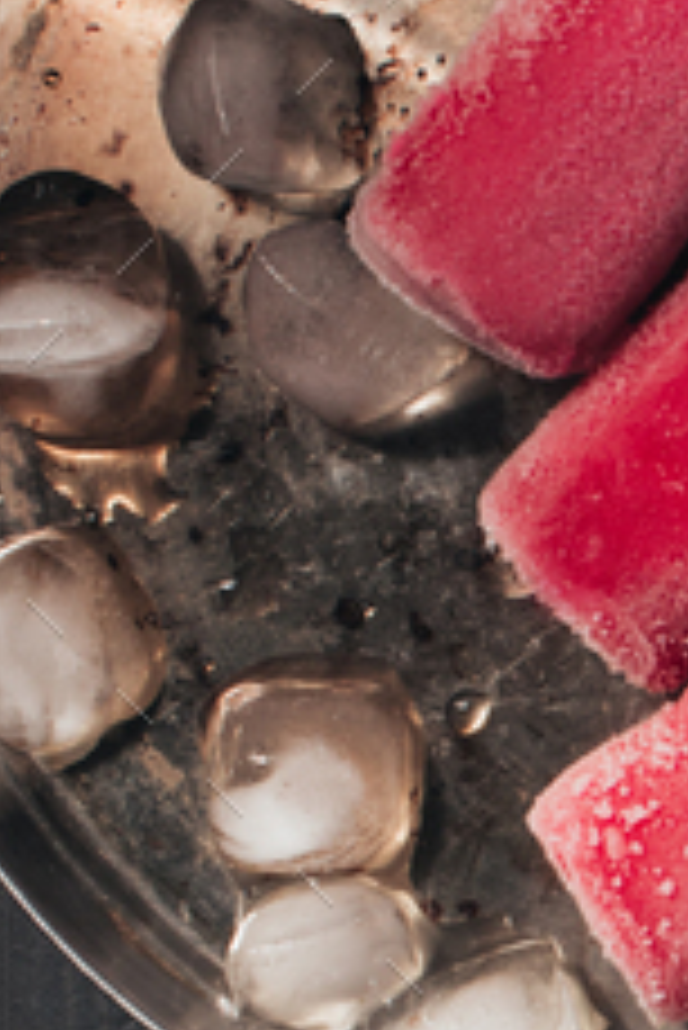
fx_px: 5524
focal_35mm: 193
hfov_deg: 6.9
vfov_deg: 10.5
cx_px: 1237
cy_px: 1120
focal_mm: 50
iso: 320
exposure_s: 1/125
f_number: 16
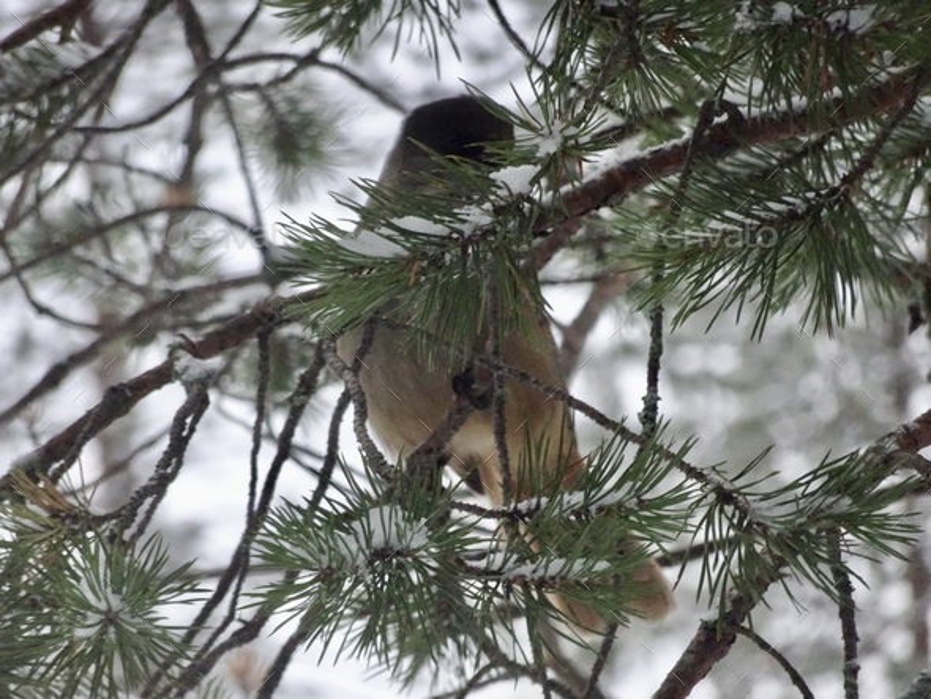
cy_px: 350
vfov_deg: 3.4
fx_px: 11812
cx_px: 466
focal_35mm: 439
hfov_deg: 4.5
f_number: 6.3
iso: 1250
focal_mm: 75.01
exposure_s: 1/200
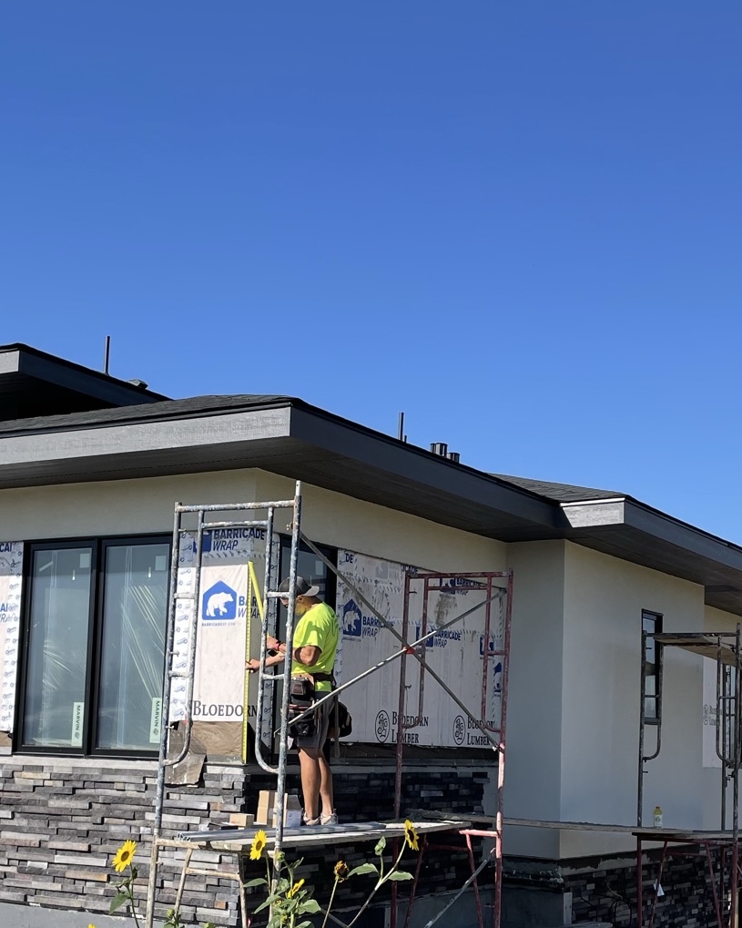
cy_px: 635
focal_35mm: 51
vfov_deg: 36.2
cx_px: 378
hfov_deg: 29.7
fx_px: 1400
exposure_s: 1/3125
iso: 32
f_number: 1.6
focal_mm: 4.2
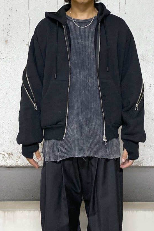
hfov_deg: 46.3
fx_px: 180
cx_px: 83
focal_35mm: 28
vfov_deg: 65.5
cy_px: 119
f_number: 1.8
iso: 640
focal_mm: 4.25
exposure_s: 1/30
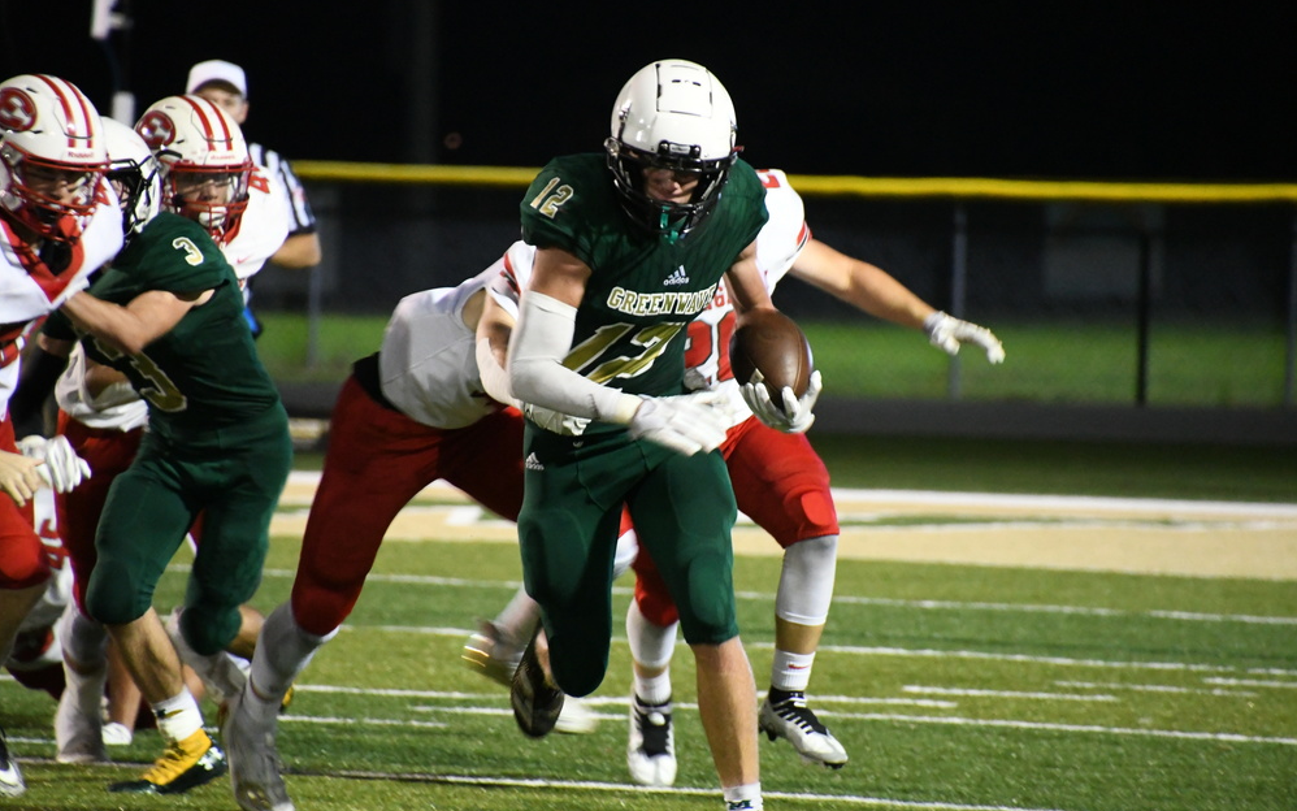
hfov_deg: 4.9
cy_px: 409
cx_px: 648
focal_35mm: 429
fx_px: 15166
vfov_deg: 3.1
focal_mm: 280
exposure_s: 1/200
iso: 8000
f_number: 6.3
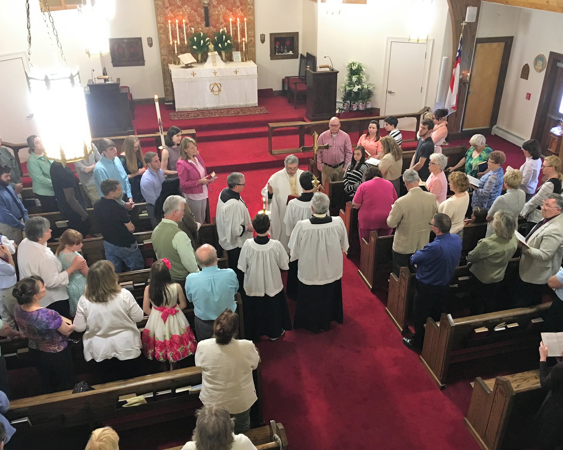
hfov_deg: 57.2
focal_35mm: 31
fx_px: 517
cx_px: 294
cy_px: 226
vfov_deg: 47.1
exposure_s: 1/24
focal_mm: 4.15
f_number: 2.2
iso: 200
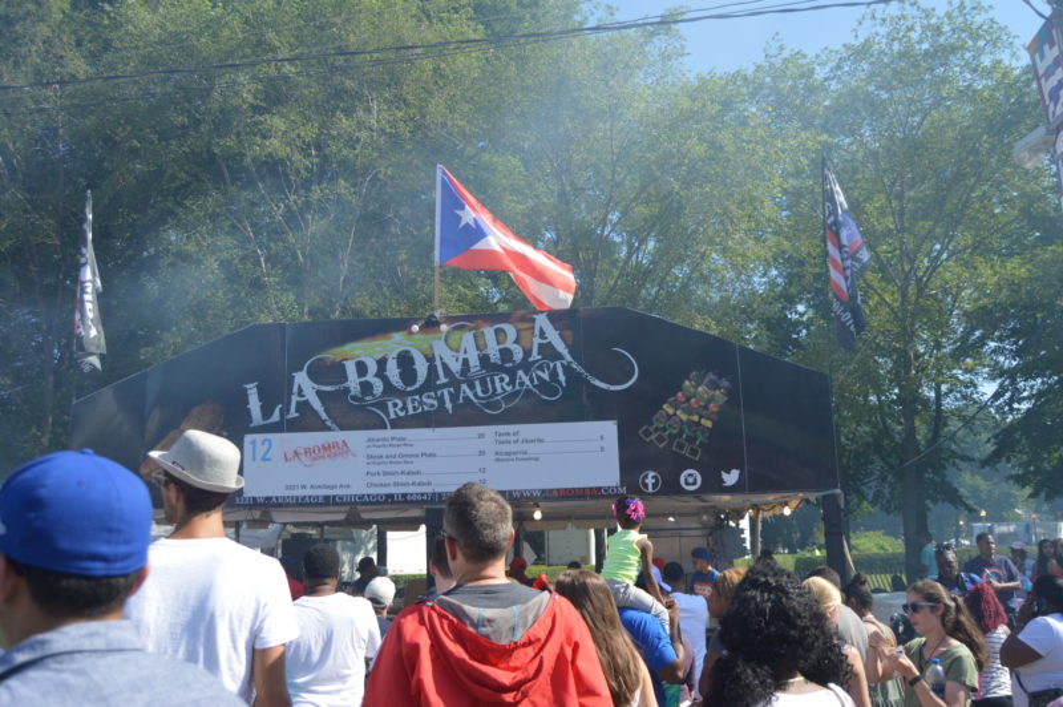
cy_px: 354
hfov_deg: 64.6
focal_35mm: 28
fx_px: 841
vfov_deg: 45.6
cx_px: 532
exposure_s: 1/4000
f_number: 4
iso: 800
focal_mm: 19
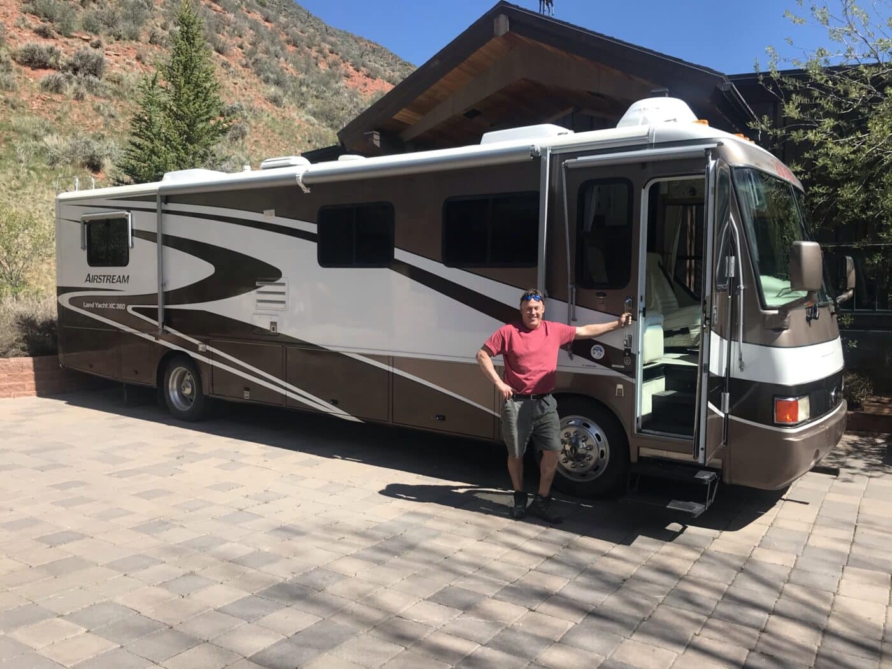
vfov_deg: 49.7
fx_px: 722
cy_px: 334
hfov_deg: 63.4
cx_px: 446
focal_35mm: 28
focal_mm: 3.99
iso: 20
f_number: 1.8
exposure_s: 1/1597
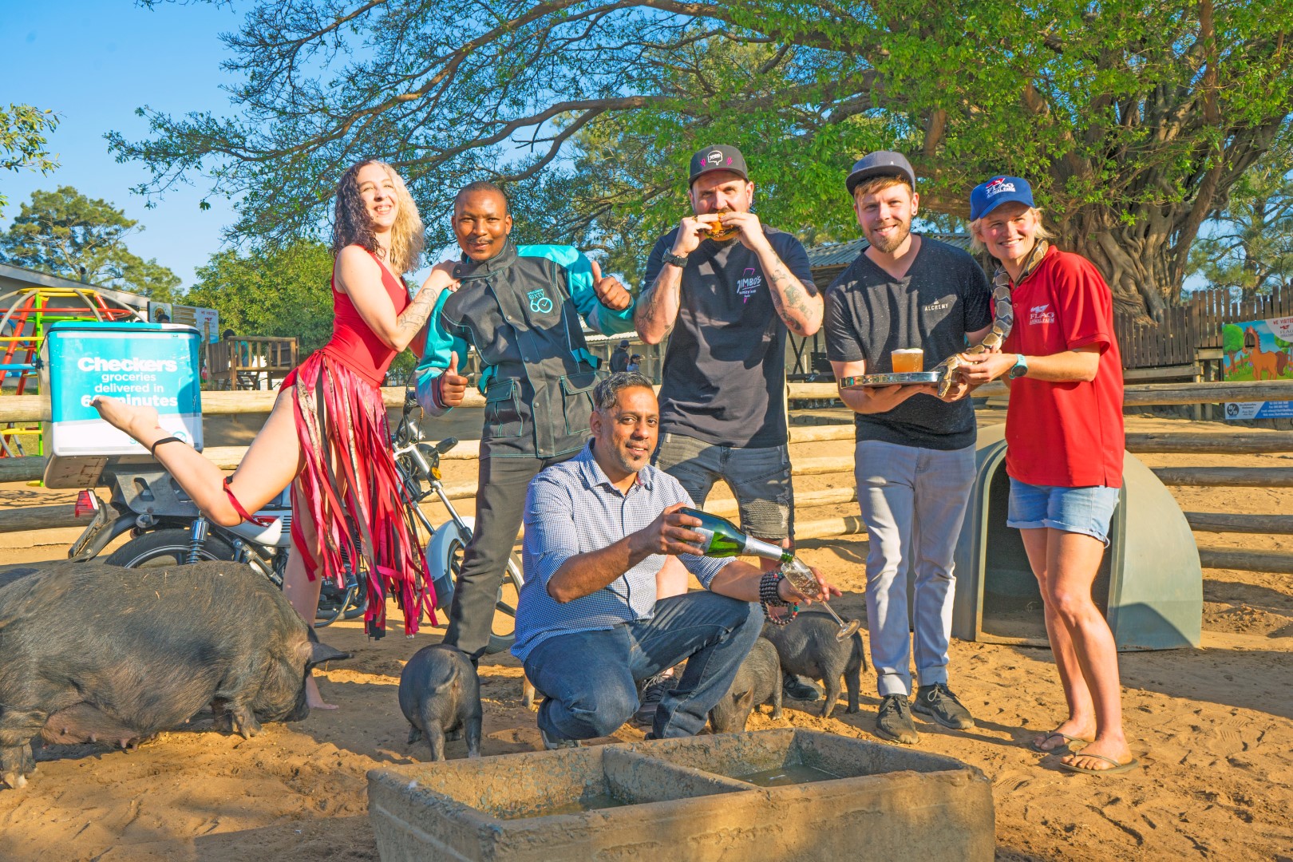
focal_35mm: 34
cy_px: 431
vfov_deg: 38.9
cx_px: 646
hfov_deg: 55.8
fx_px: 1221
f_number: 9
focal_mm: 34
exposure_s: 1/100
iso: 100
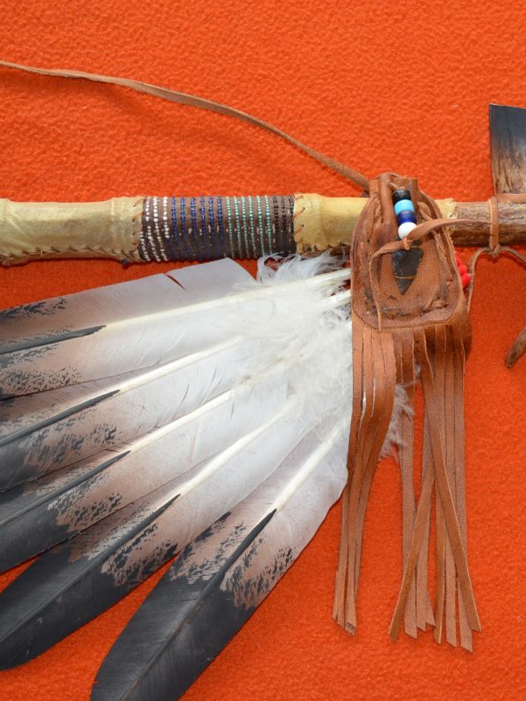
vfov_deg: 36.2
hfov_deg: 27.3
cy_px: 347
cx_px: 365
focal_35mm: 53
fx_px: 1074
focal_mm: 24
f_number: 4
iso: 1000
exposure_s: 1/60
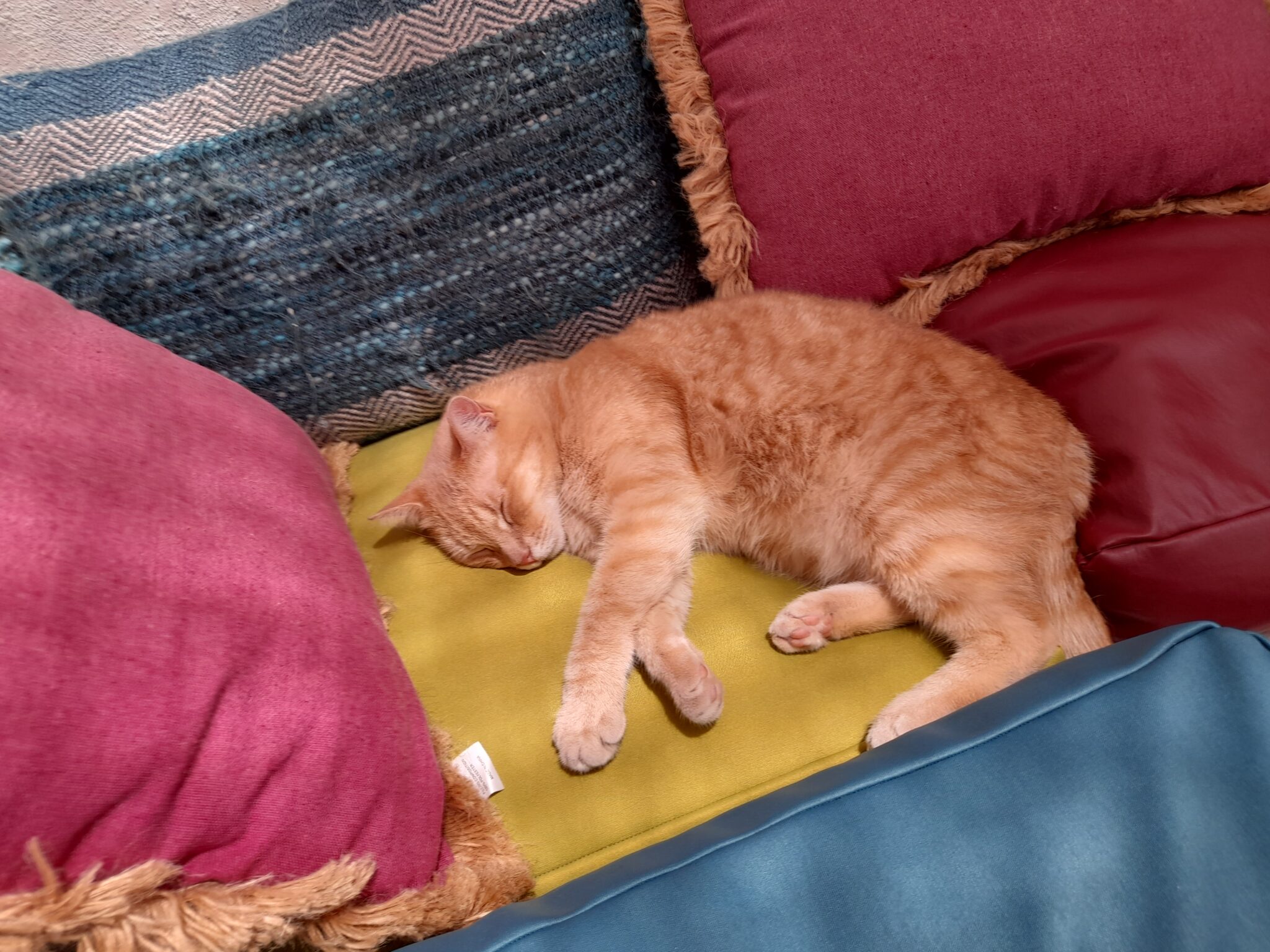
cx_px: 635
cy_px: 476
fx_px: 917
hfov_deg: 69.4
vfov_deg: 54.9
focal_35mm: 25
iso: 20
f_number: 2
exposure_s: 1/60
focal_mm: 4.6
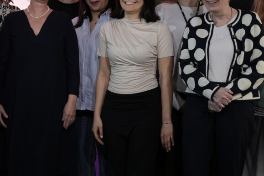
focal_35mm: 140
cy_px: 14
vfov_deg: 9.7
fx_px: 1027
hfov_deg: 14.4
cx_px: -1
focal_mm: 45
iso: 400
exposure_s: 1/50
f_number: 2.8
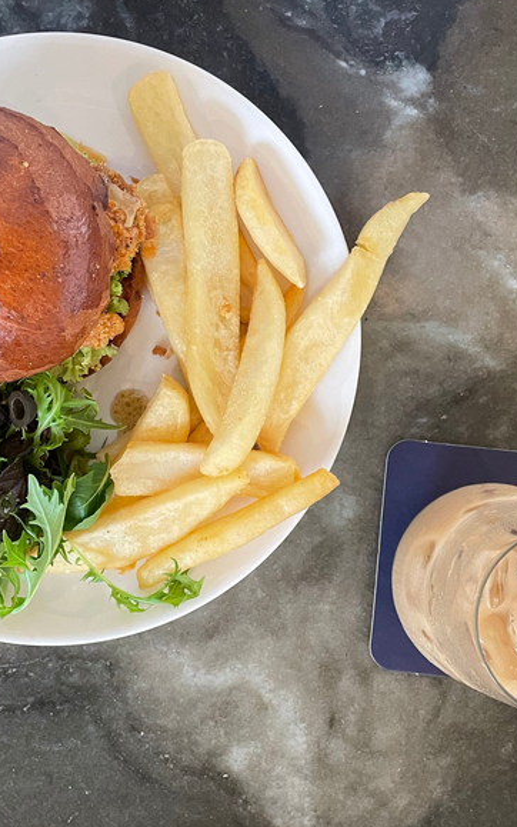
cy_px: 389
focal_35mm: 40
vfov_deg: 49.2
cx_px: 199
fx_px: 902
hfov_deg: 31.9
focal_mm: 4.2
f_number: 1.6
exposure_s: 1/50
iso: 400
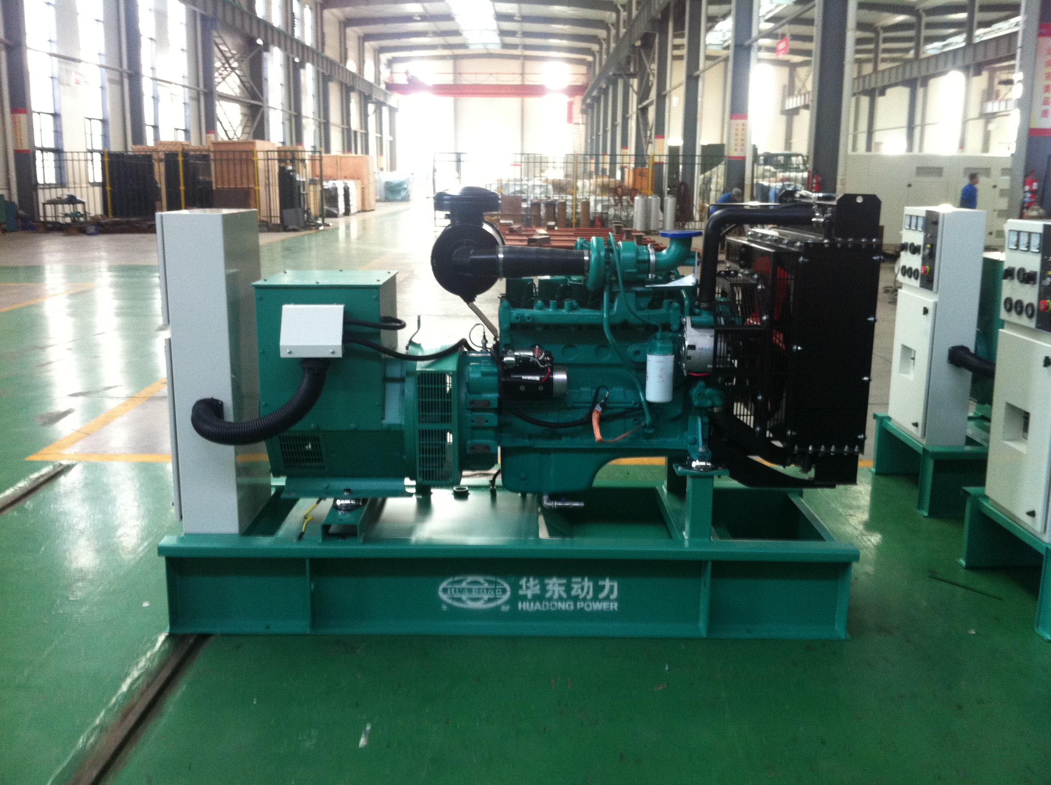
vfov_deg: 40.6
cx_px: 526
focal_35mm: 35
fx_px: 1061
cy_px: 392
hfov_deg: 52.7
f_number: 2.8
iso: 125
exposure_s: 1/17
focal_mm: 3.85
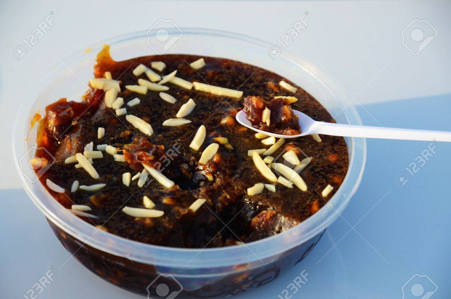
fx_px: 1594
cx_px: 226
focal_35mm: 128
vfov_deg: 10.7
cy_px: 150
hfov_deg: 16.1
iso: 100
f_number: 5.6
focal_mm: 85
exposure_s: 1/50
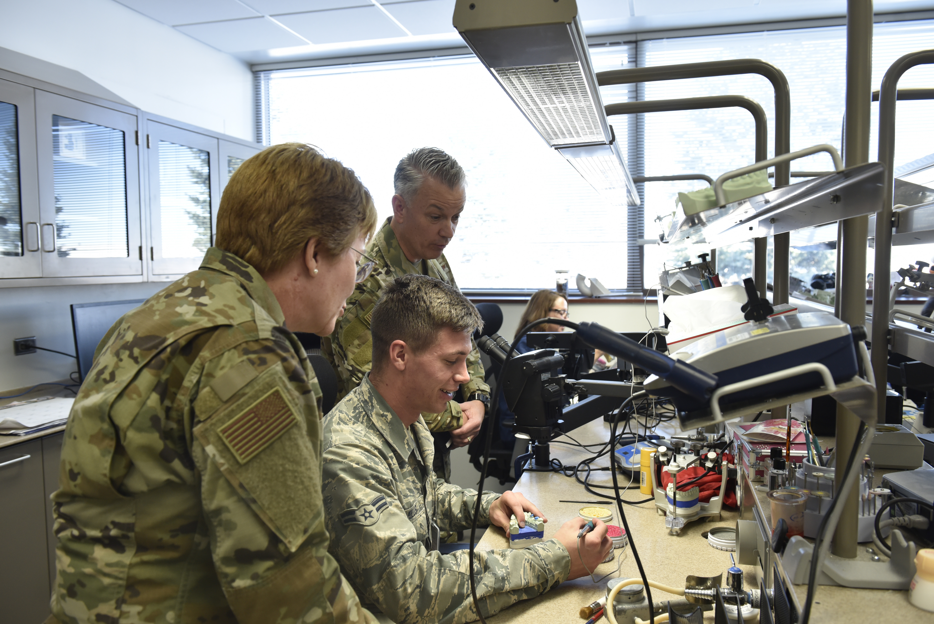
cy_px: 312
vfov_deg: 45.0
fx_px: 753
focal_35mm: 29
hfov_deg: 63.6
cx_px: 467
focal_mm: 29
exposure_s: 1/200
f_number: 5
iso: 1250
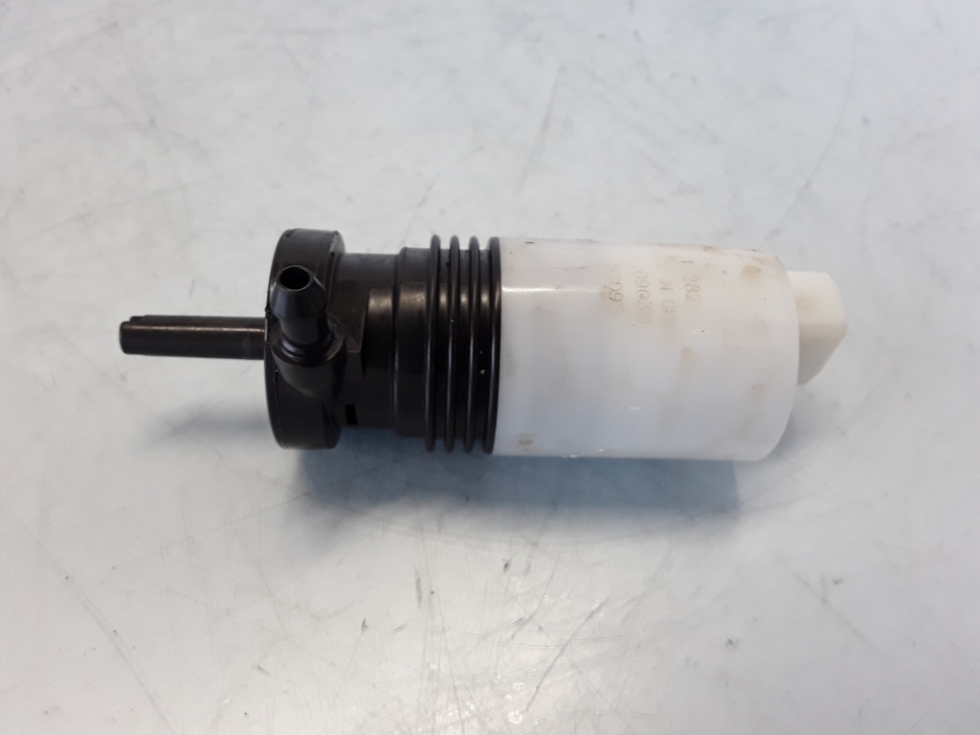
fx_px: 764
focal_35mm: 27
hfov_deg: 65.3
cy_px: 368
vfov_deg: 51.4
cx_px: 490
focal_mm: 2.91
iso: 50
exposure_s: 1/50
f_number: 1.9
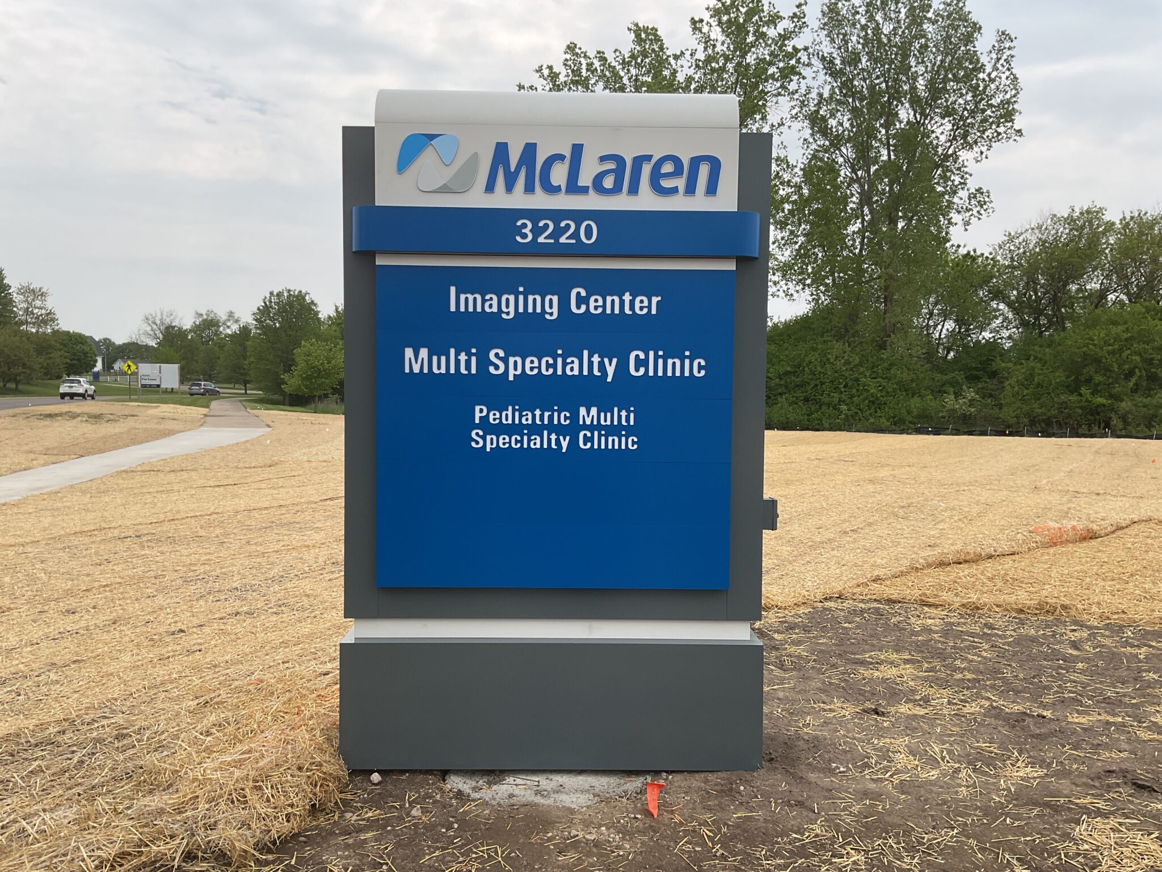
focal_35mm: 29
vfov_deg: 48.2
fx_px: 973
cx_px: 581
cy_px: 436
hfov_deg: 61.7
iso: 16
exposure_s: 1/1730
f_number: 1.8
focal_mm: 3
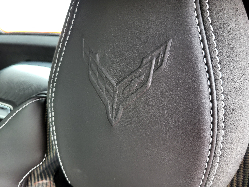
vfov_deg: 53.1
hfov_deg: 67.3
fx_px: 187
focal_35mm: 26
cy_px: 94
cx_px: 124
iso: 160
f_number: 1.8
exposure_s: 1/120
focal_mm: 5.4
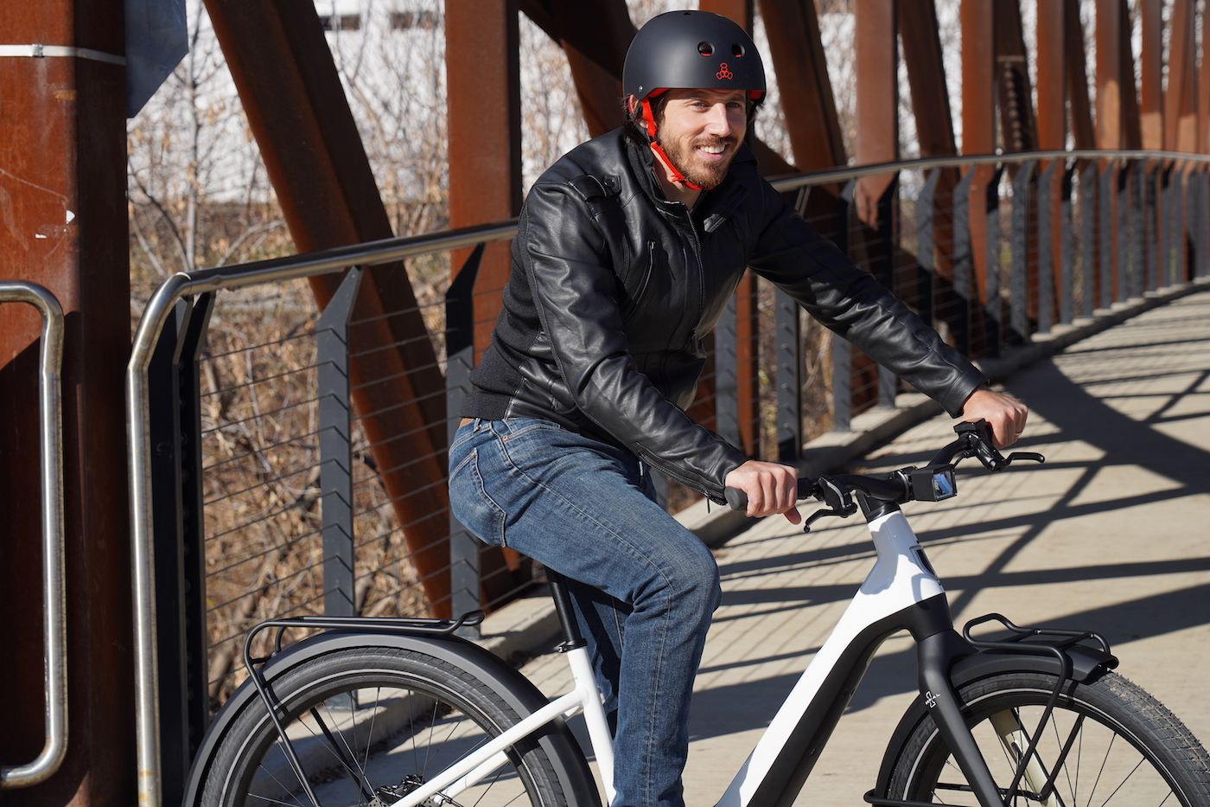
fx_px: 3529
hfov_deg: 19.5
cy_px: 404
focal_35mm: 105
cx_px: 605
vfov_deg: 13.0
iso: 100
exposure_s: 1/320
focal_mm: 105
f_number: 8
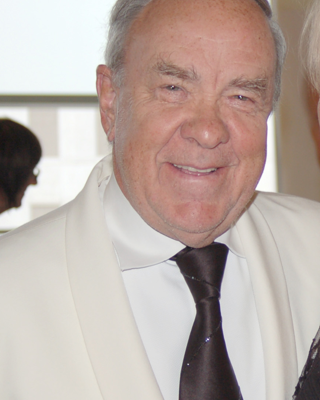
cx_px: 372
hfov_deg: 13.8
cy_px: 215
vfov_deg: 17.6
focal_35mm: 109
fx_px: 1291
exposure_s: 1/60
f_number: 3.3
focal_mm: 28
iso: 200
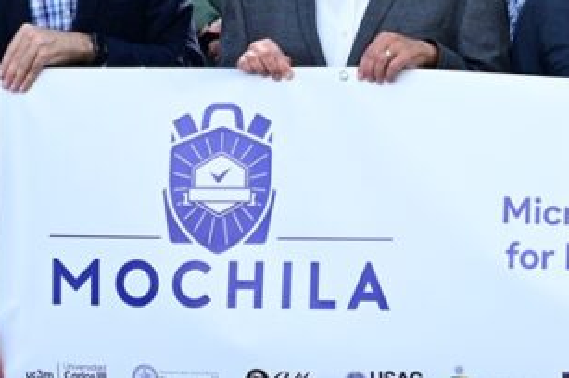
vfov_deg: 10.2
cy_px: -157
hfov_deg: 15.5
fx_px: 2053
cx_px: 554
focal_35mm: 130
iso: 320
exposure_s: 1/200
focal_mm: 39
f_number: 7.1
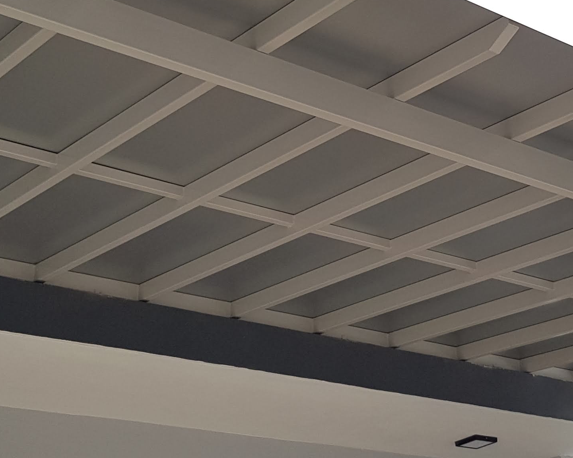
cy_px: 163
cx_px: 367
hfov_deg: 26.7
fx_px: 1204
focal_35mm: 71
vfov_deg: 21.5
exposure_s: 1/1012
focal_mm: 4.3
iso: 40
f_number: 1.7
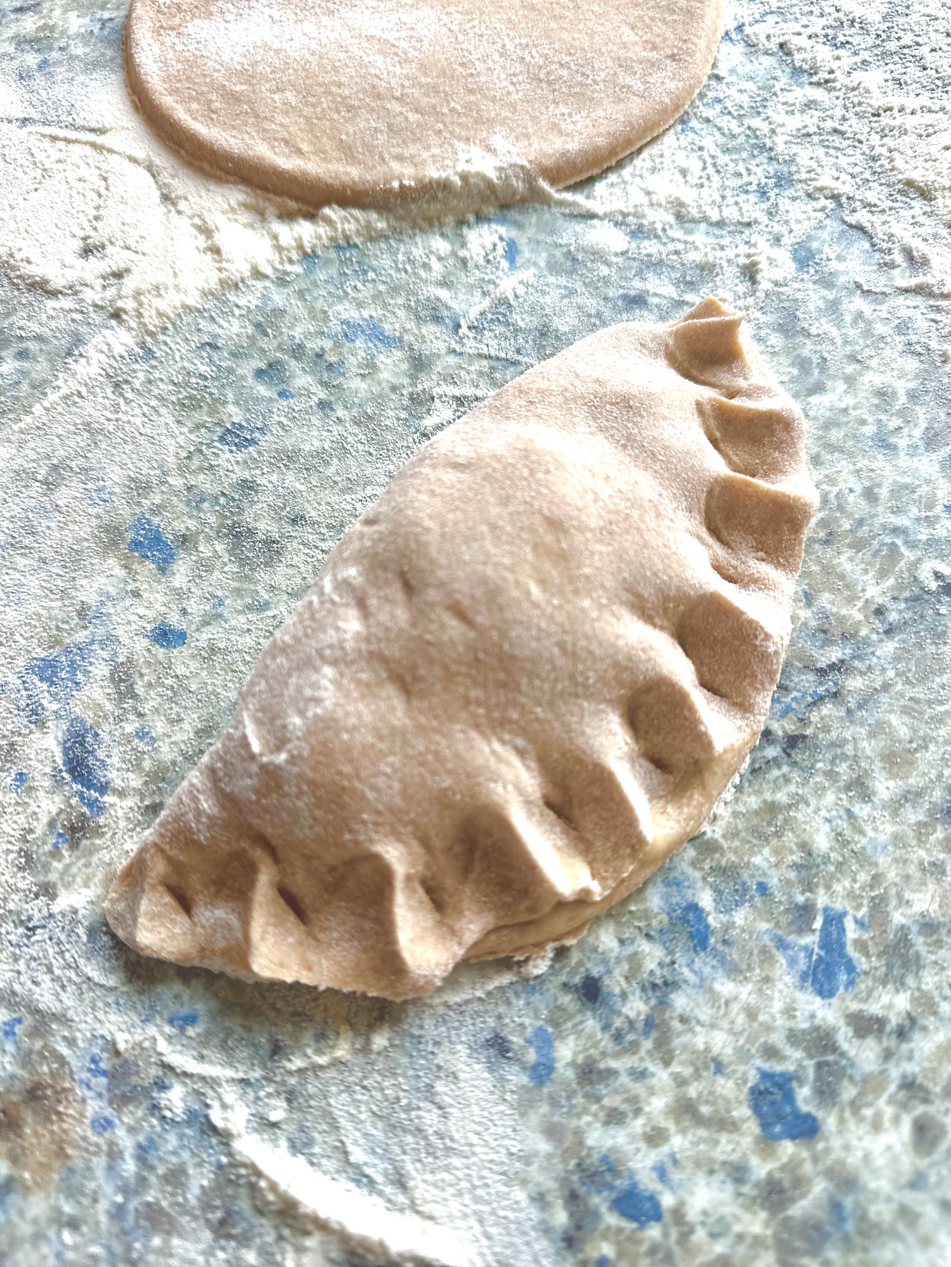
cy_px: 634
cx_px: 476
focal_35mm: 24
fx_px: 879
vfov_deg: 71.6
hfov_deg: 56.8
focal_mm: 6.86
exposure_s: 1/121
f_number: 1.78
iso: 64
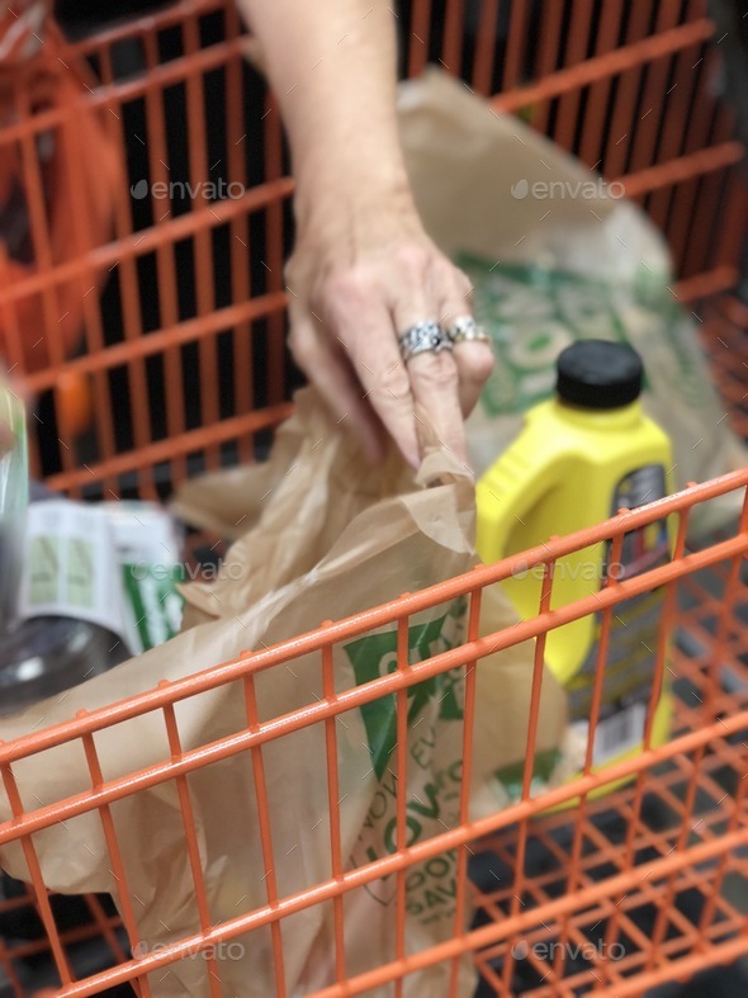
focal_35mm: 57
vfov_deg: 33.8
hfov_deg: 25.7
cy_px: 499
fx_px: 1643
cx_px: 374
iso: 320
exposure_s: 1/60
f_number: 2.8
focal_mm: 6.6
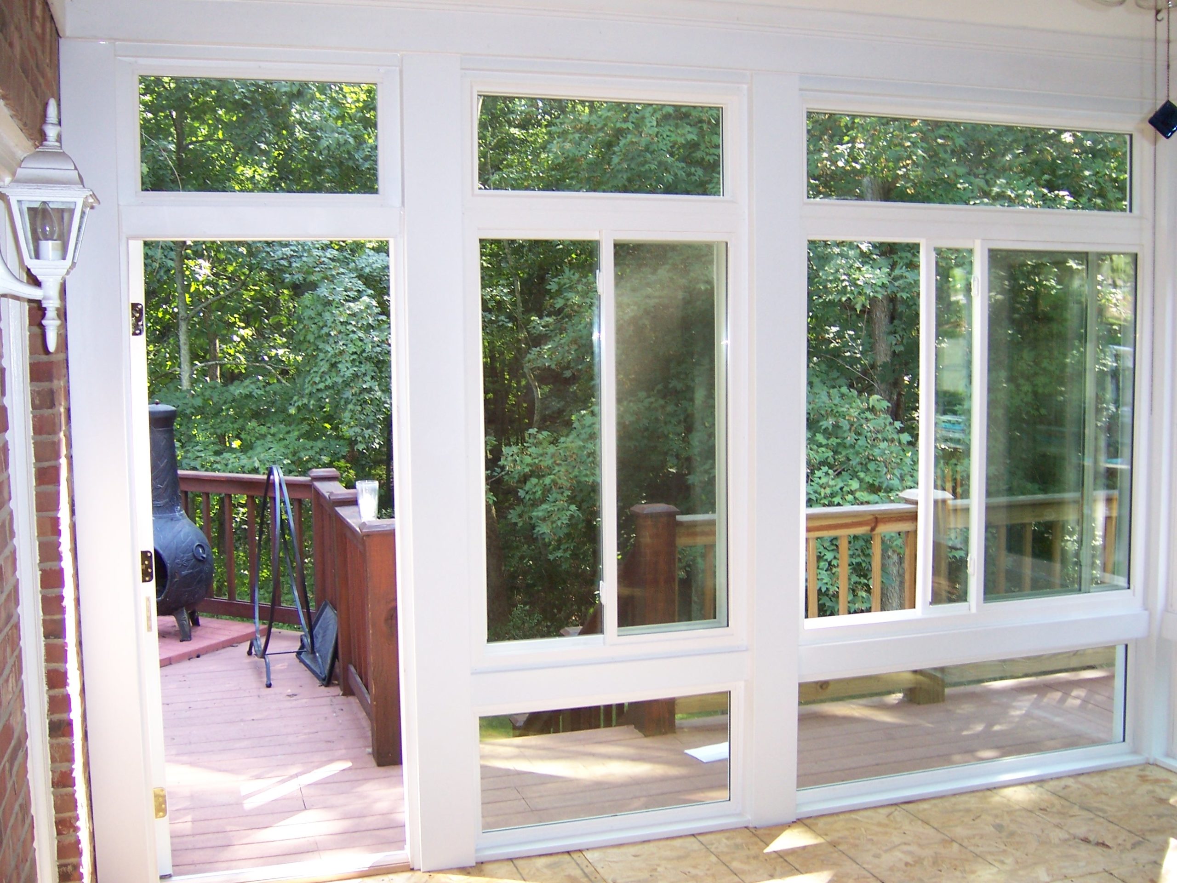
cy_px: 442
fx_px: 1224
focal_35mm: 36
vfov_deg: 39.7
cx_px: 588
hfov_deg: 51.4
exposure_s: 1/100
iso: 125
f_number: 2.8
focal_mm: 6.2
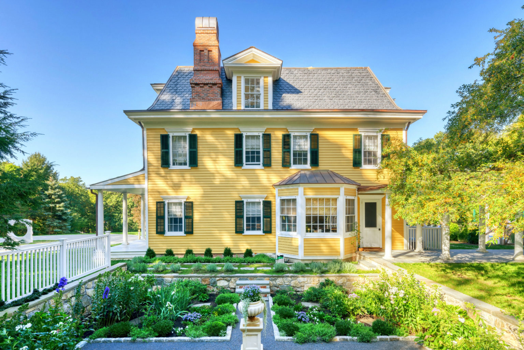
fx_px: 247
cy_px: 175
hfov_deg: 93.3
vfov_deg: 70.4
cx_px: 262
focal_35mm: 17
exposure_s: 1/30
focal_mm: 17
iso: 100
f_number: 16
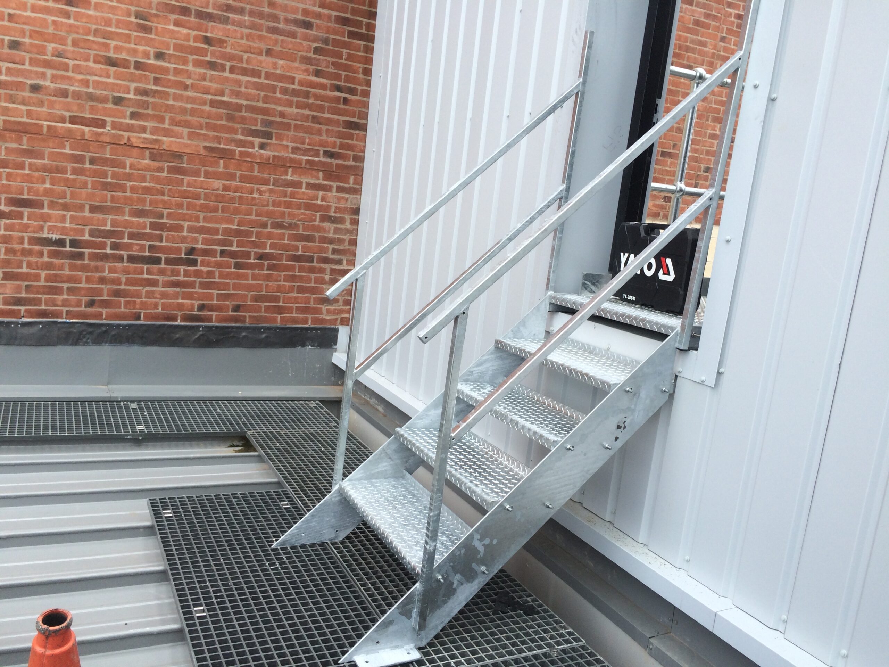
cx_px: 444
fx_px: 745
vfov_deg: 48.2
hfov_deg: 61.7
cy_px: 334
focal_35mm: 29
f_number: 2.2
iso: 32
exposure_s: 1/651
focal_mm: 4.15
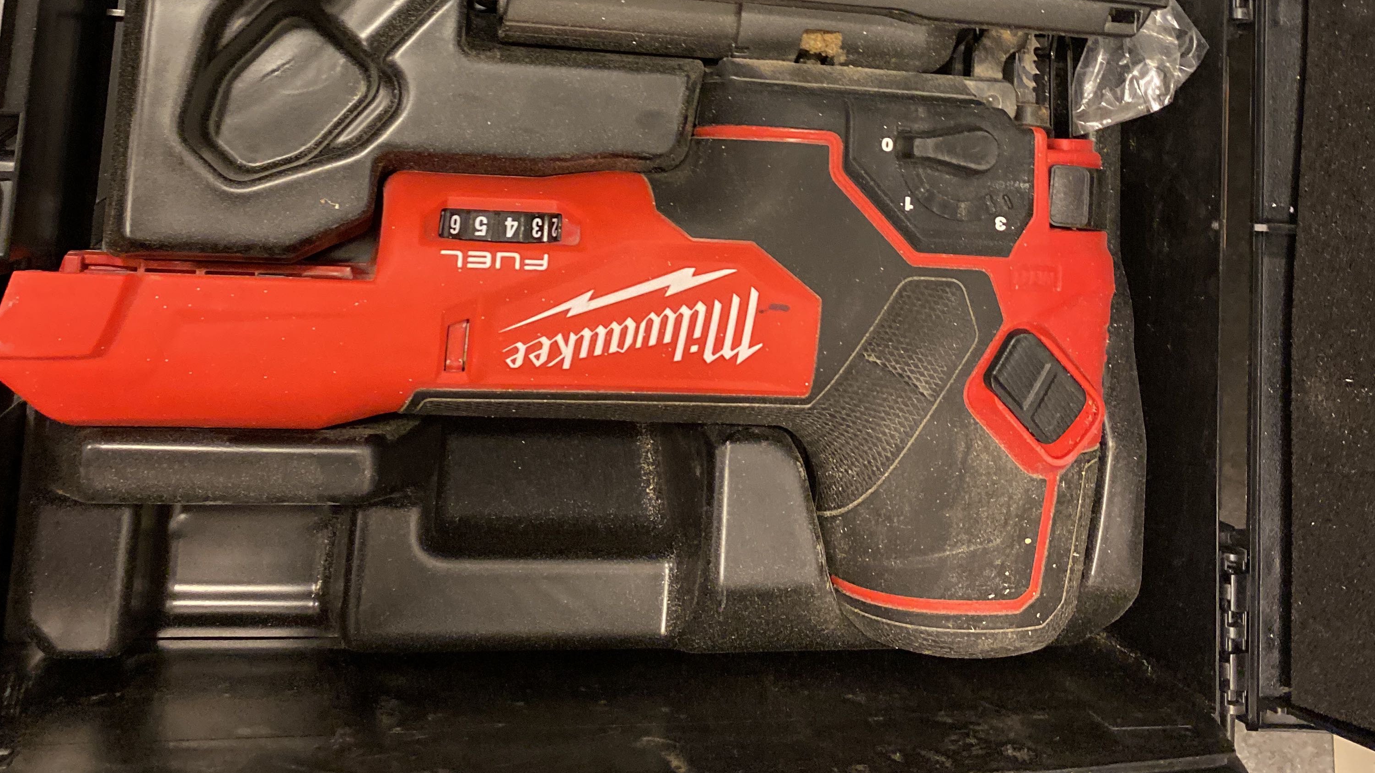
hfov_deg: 52.8
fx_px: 1385
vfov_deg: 29.0
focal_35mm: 38
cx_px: 685
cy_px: -17
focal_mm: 4.25
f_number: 1.8
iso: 500
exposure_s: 1/33
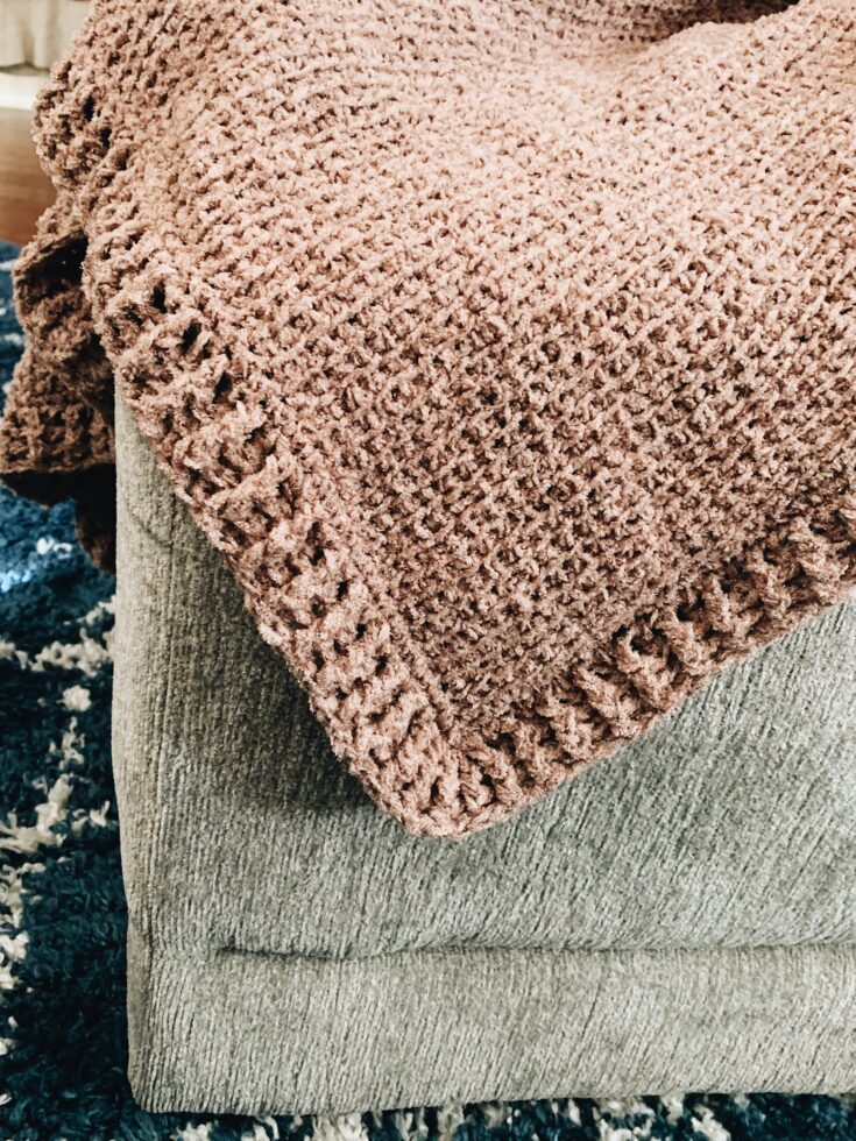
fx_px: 857
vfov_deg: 67.3
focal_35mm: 26
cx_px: 428
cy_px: 570
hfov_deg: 53.1
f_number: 1.8
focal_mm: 4.25
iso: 320
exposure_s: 1/32
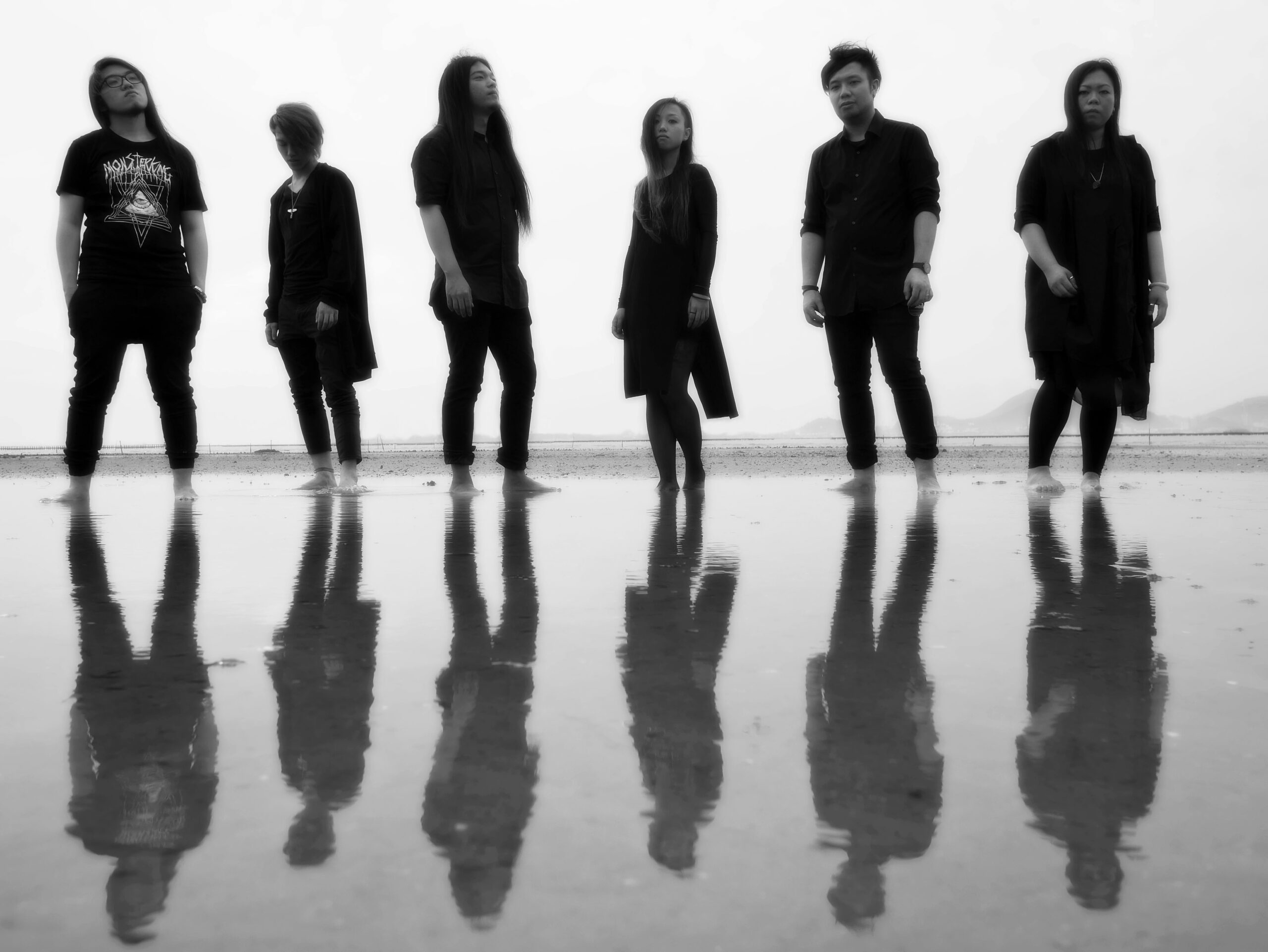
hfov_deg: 46.8
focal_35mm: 40
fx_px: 1466
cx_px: 634
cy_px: 476
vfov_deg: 36.0
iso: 200
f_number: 5
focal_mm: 20
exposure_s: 1/1000
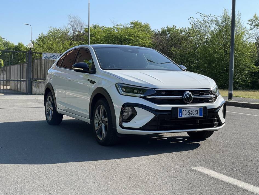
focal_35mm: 52
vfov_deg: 28.0
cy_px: 98
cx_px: 130
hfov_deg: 36.8
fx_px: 389
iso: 25
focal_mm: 6
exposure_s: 1/1043
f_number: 2
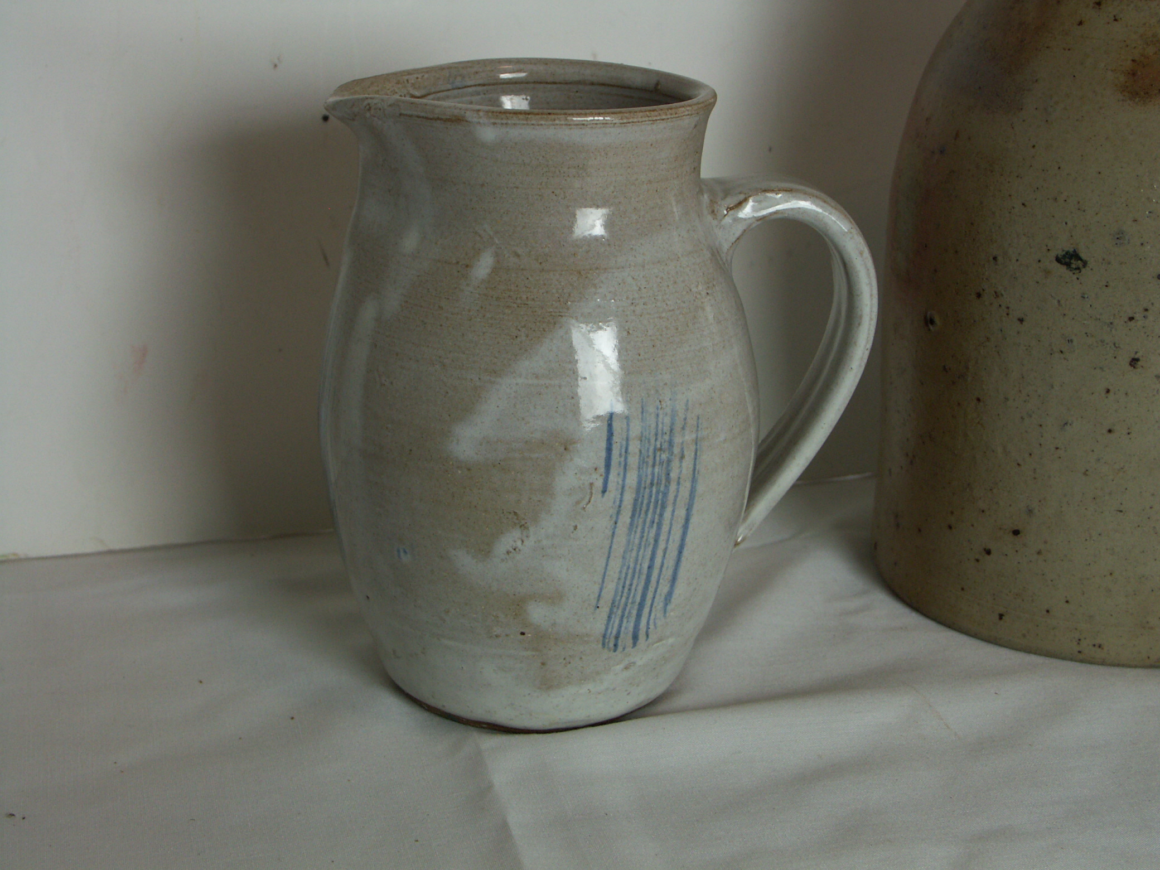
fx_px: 1676
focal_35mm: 50
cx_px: 580
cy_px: 435
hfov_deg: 38.2
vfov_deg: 29.1
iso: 100
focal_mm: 12.95
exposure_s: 1/40
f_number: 4
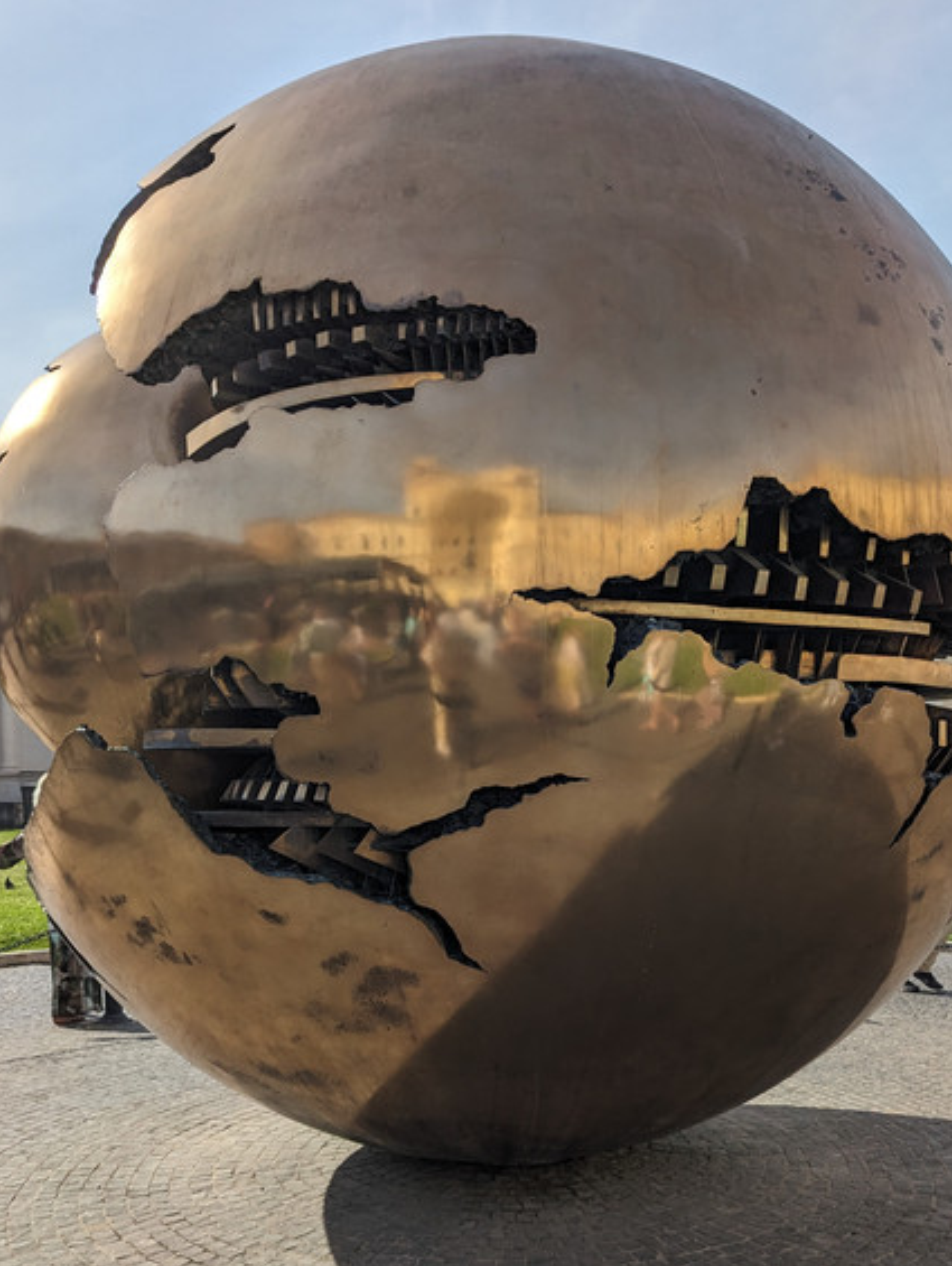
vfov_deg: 53.4
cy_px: 786
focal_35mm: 34
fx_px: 1244
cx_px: 524
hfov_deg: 41.8
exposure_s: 1/3650
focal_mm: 6.81
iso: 36
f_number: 1.85
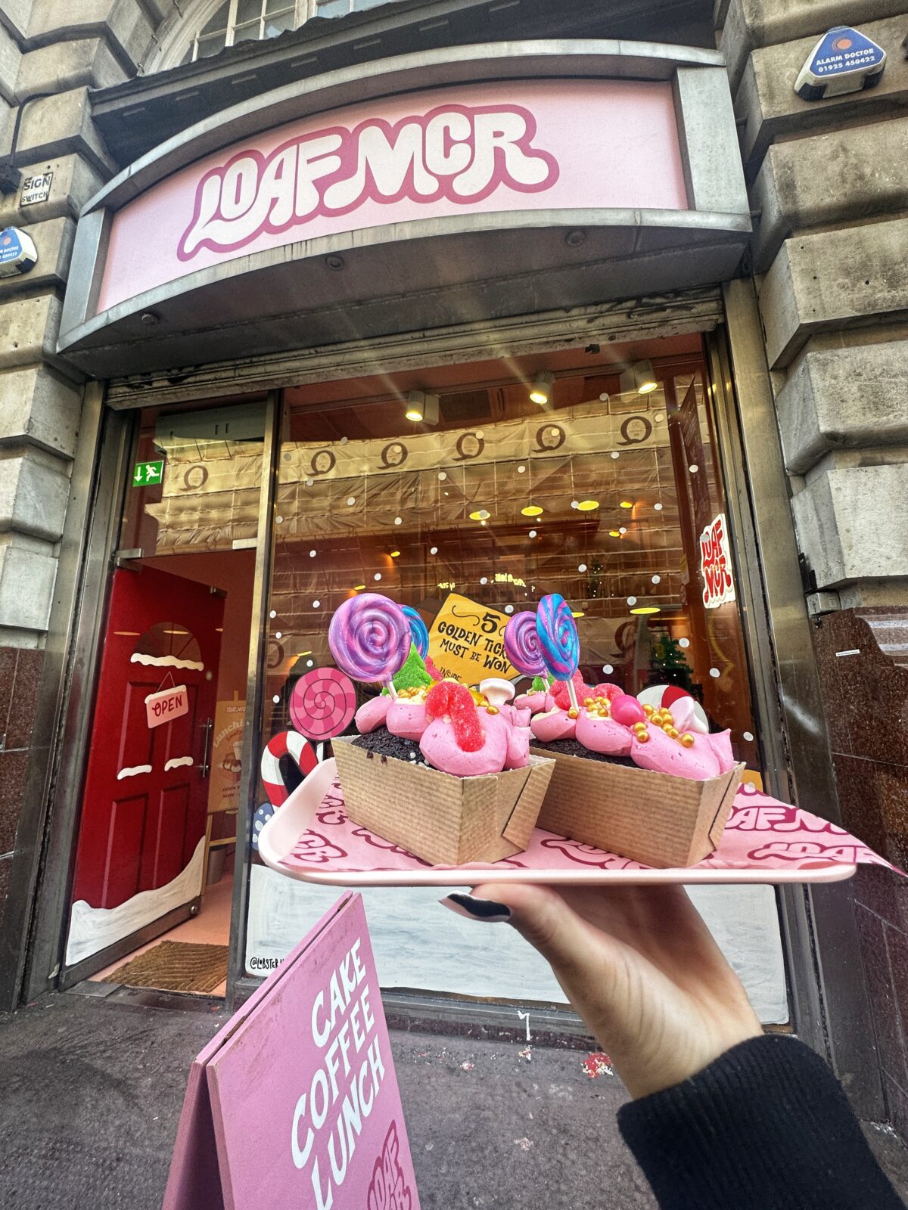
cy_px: 605
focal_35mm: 14
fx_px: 490
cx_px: 454
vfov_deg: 102.1
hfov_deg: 85.7
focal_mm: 2.22
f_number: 2.2
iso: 80
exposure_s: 1/100
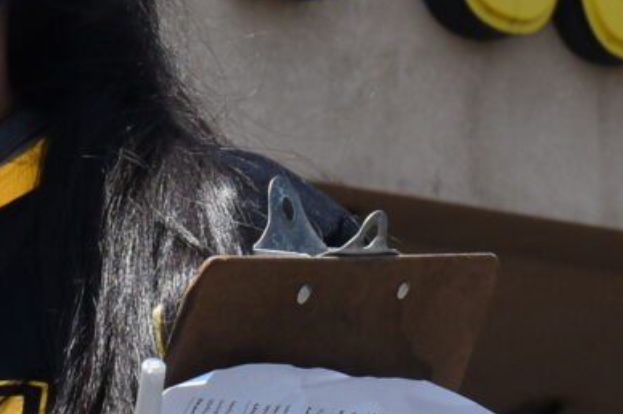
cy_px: -205
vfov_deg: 4.7
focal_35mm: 287
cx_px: 382
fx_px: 4968
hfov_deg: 7.2
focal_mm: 29
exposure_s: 1/320
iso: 200
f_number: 9
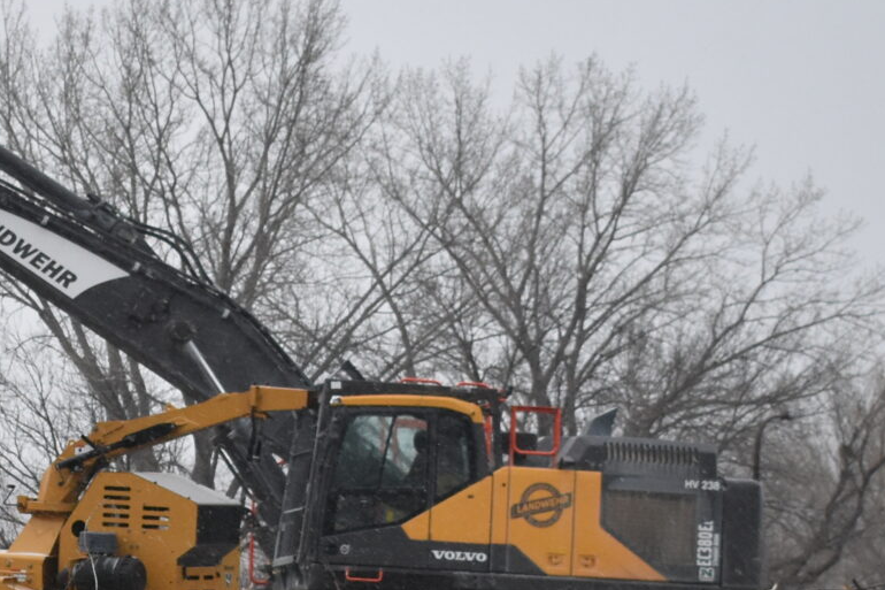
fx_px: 3555
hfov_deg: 14.0
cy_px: 773
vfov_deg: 9.3
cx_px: 33
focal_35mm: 145
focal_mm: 29
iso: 800
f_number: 4.2
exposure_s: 1/200
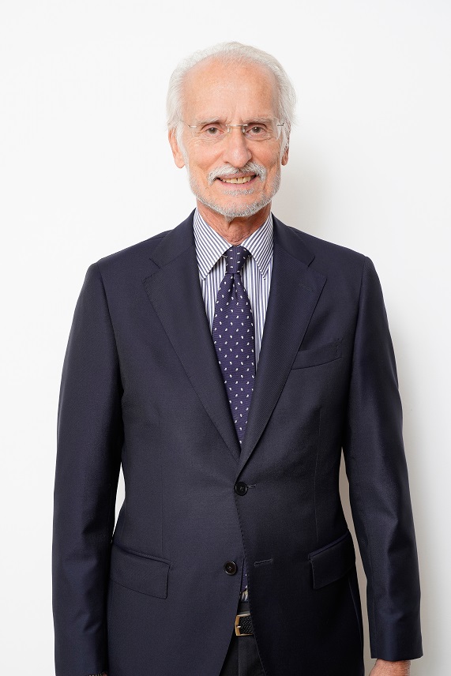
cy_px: 338
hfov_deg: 23.8
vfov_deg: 35.0
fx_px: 1071
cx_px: 226
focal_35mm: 57
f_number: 8
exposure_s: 1/160
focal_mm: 57
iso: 500
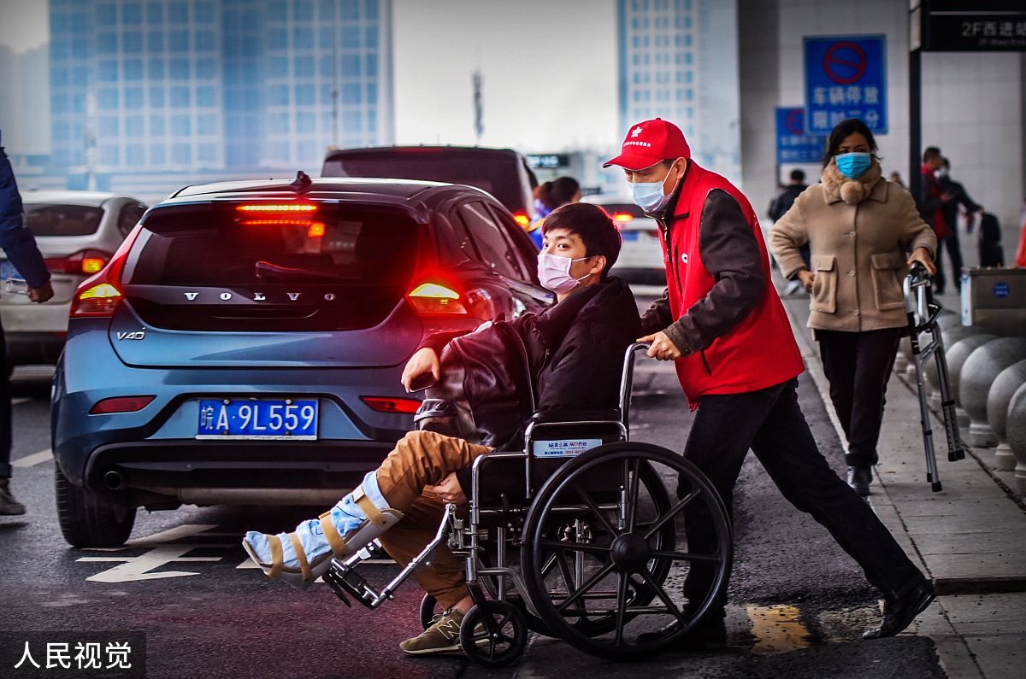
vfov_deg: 17.4
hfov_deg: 26.0
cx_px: 513
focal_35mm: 78
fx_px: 2219
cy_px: 340
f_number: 2.8
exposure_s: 1/125
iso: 1000
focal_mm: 78
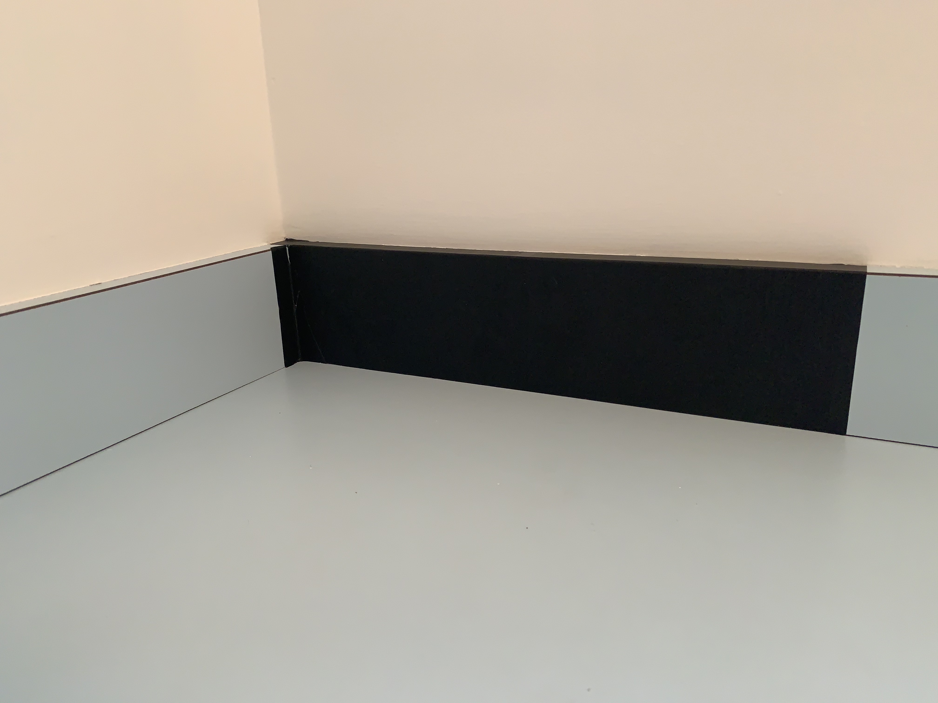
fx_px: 705
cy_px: 352
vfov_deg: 53.1
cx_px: 469
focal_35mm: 26
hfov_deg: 67.3
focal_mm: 4.25
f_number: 1.8
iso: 125
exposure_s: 1/60
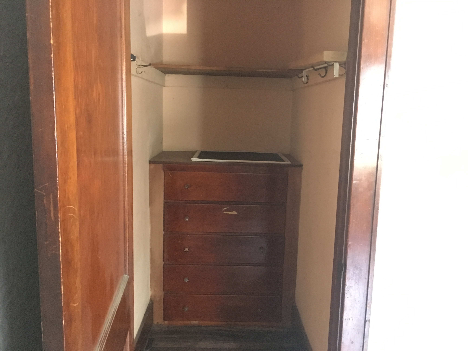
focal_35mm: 29
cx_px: 234
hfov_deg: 61.7
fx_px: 392
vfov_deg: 48.2
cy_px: 176
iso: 400
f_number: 2.2
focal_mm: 4.15
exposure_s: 1/15
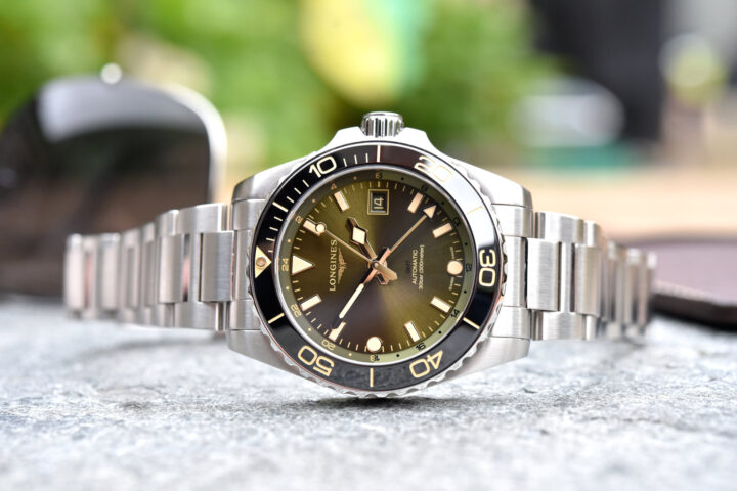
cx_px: 368
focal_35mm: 60
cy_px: 246
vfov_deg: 22.6
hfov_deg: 33.4
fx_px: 1228
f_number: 8
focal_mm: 60
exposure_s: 1/200
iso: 2000
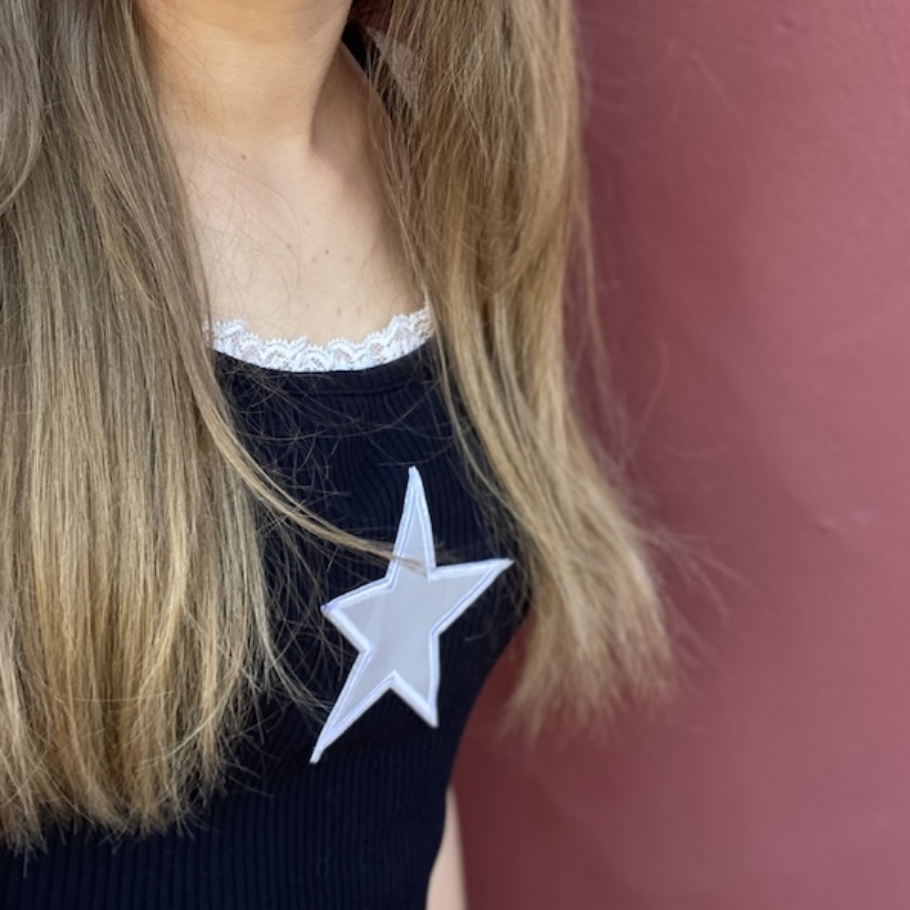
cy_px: 199
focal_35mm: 103
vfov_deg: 16.8
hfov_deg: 16.8
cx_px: 278
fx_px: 3063
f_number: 2
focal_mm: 6
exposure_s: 1/122
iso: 32
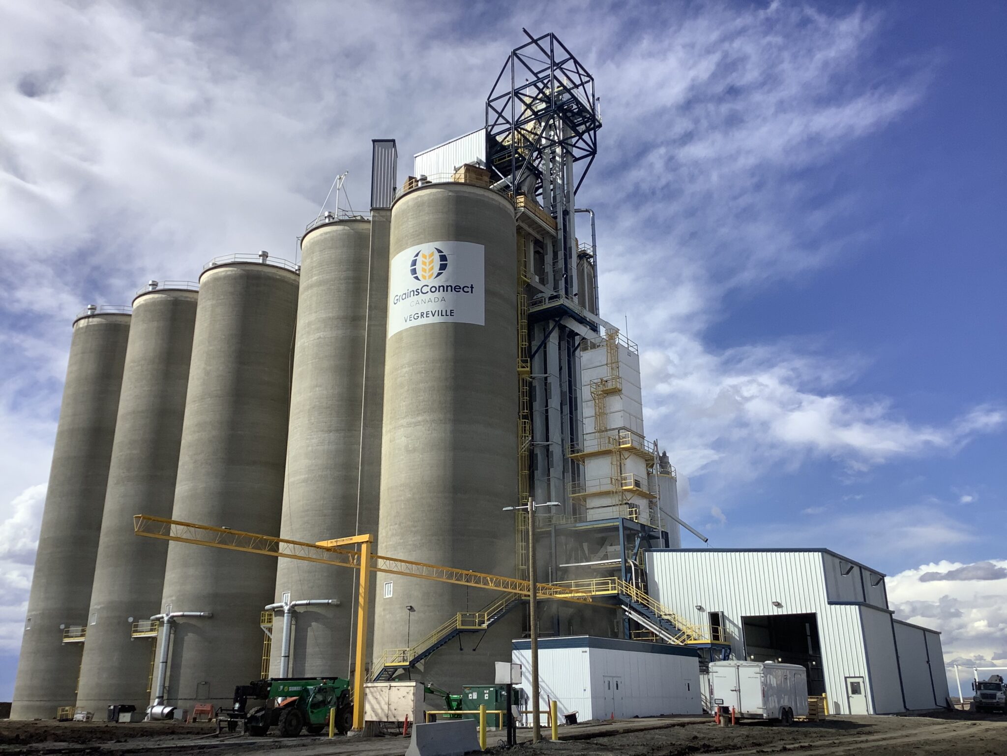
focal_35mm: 31
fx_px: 902
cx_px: 504
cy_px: 378
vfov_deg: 45.4
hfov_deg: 58.4
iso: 25
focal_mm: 3.3
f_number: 2.4
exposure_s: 1/1942
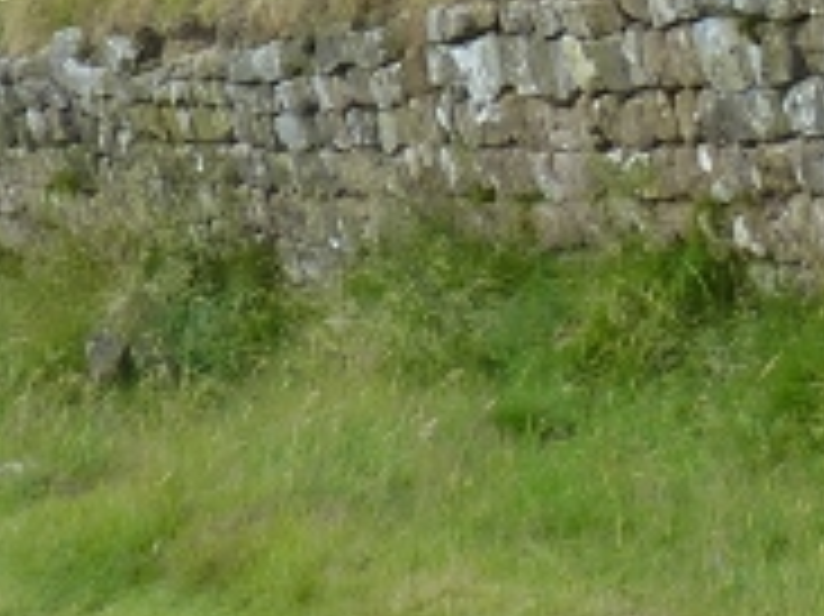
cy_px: -926
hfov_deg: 8.6
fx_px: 5329
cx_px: 1391
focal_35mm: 224
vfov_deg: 6.3
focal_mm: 7.1
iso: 125
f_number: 4
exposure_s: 1/200
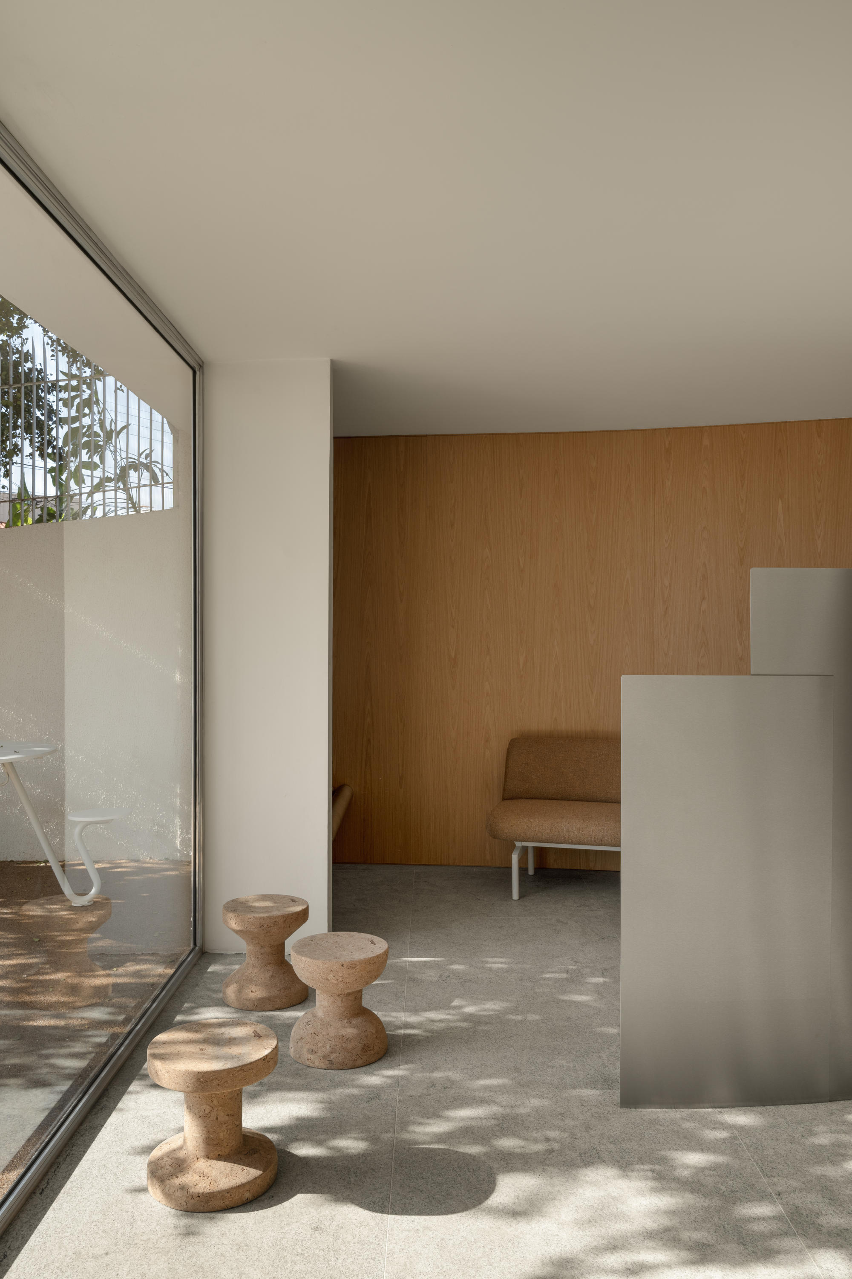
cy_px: 640
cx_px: 426
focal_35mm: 29
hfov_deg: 44.7
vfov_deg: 63.3
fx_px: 1037
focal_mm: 29.2
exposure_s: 1/30
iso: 160
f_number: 11
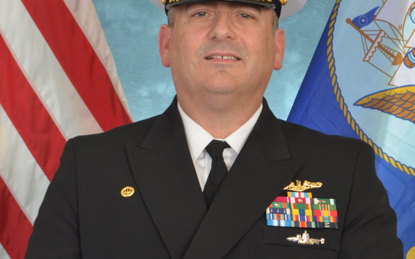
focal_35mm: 119
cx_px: 210
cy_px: 108
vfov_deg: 11.0
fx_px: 1346
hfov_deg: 17.5
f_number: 8
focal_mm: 50
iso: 125
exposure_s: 1/25
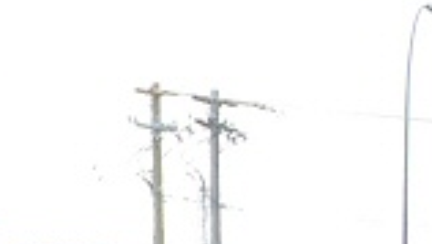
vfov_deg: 2.5
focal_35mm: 493
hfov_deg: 4.3
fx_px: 5649
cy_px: 548
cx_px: -555
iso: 200
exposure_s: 1/160
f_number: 6.3
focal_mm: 55
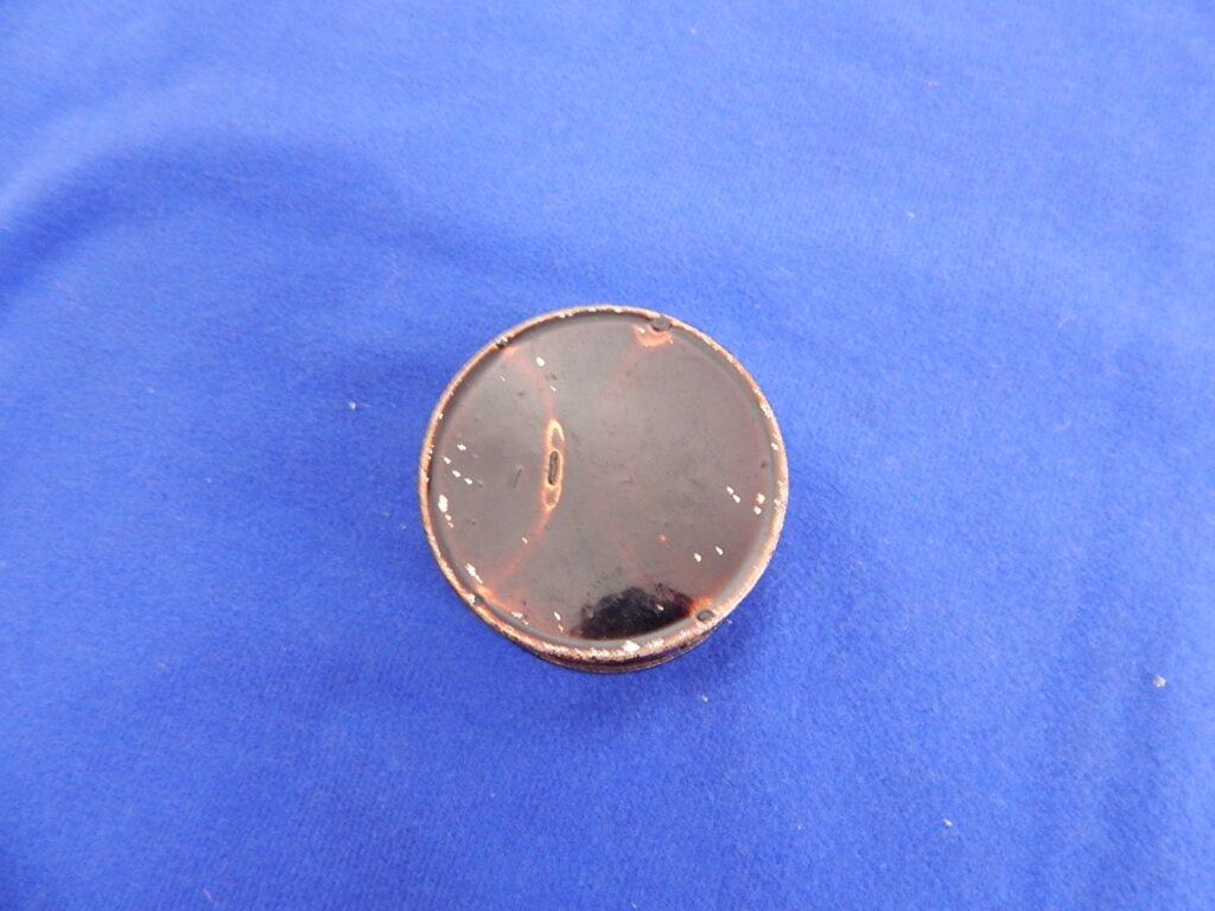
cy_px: 456
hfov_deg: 76.4
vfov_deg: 61.1
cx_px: 608
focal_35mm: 22
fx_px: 772
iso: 400
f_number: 3
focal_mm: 4
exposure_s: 1/8
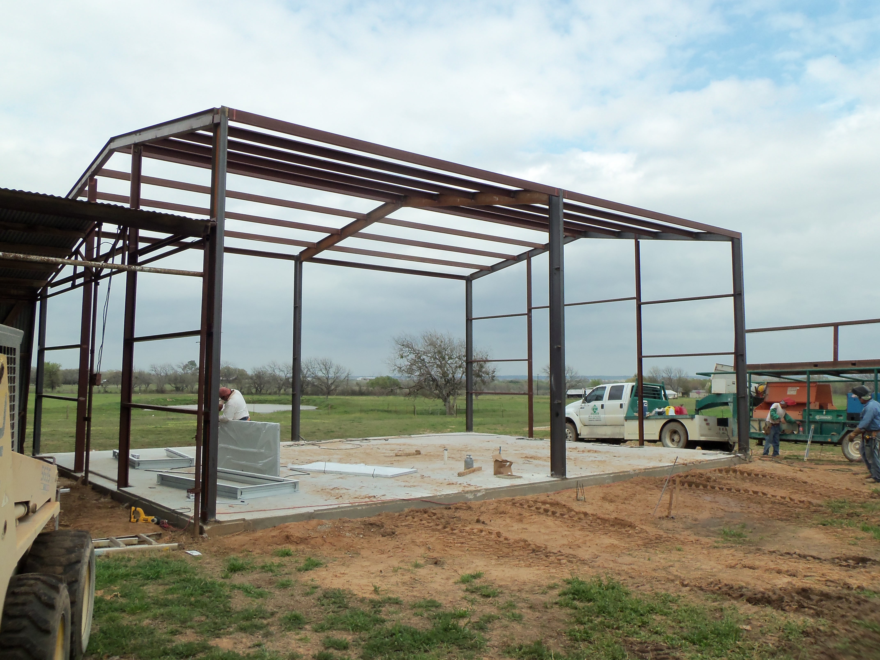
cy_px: 330
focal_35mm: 29
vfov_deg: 48.2
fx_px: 737
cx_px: 440
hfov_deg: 61.7
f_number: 8.6
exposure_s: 1/100
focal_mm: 5.2
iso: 80
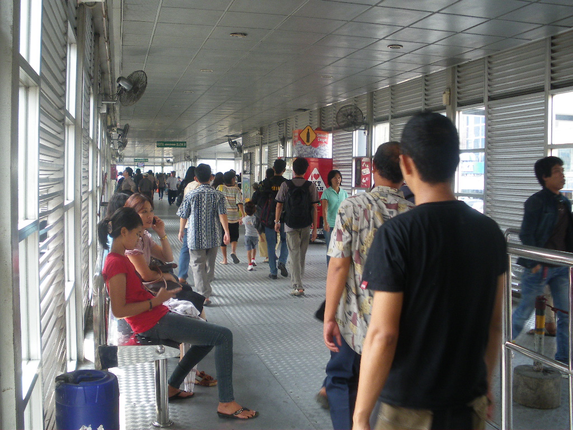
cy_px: 215
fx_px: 596
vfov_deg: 39.7
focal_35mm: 36
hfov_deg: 51.4
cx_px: 286
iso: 125
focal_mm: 6.3
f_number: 3.5
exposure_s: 1/50
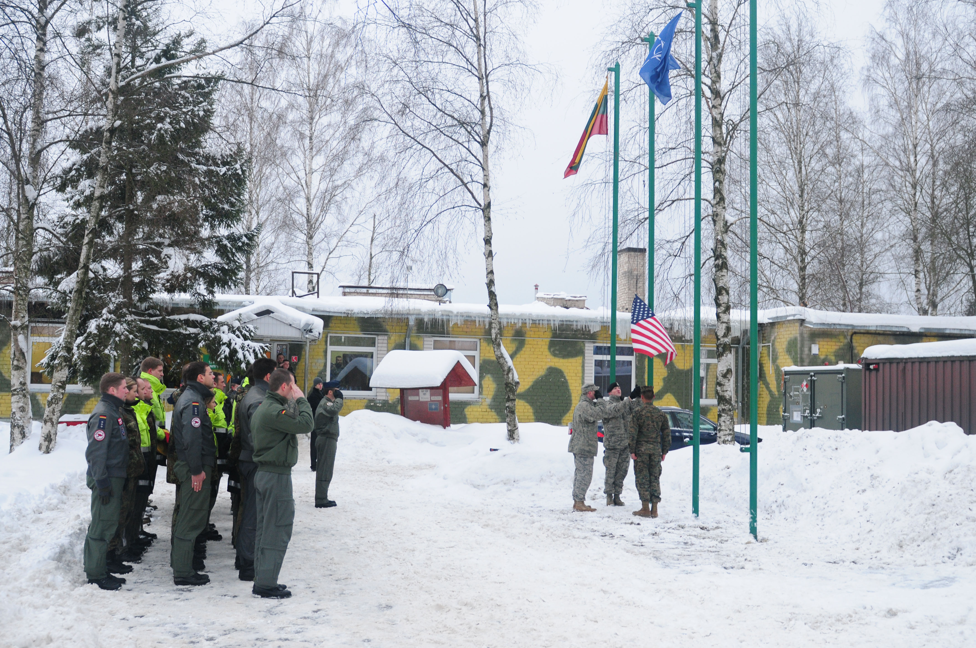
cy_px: 324
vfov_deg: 36.8
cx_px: 488
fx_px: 975
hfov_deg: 53.2
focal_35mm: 36
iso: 500
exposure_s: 1/160
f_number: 2.8
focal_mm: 24
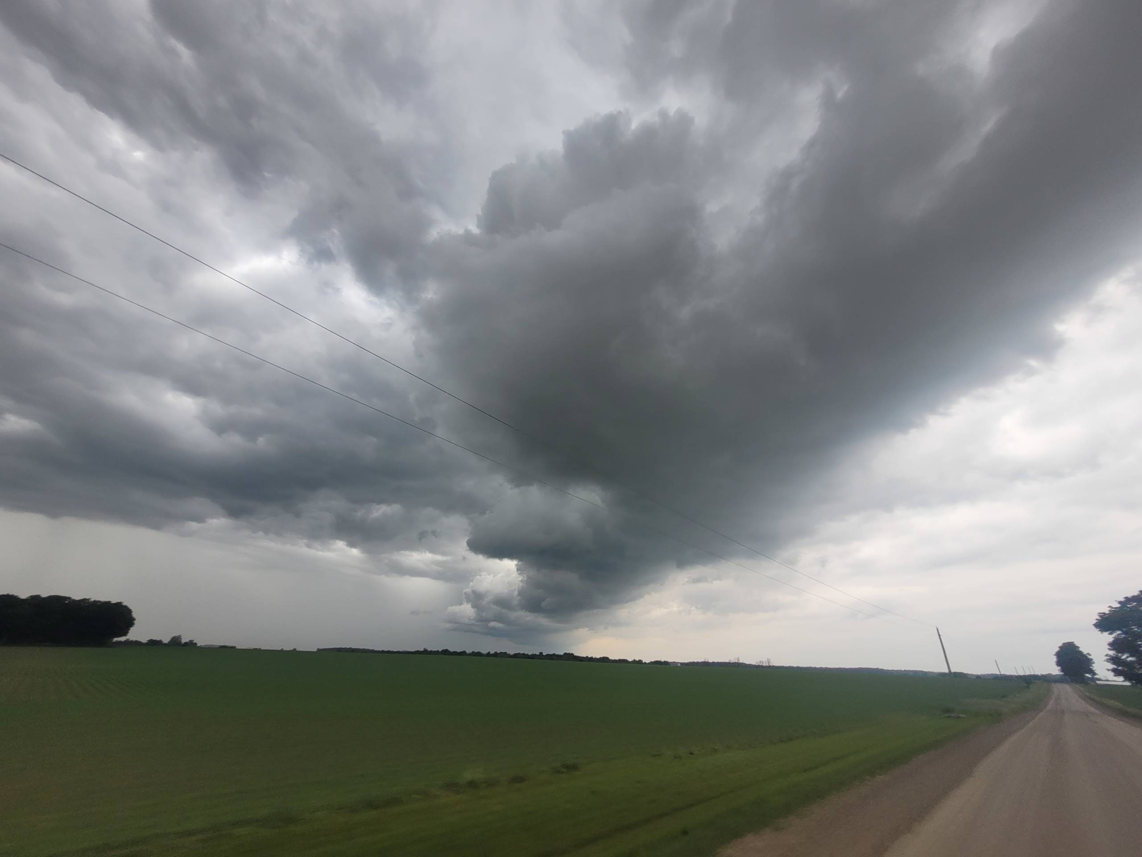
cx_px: 571
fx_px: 429
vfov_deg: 89.9
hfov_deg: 106.2
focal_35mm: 13
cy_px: 428
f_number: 2.2
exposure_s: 1/120
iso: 50
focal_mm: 1.74
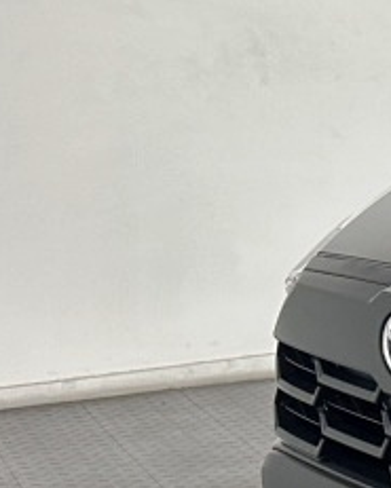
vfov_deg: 18.2
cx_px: 1076
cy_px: 420
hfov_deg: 11.1
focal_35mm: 104
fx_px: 1503
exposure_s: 1/60
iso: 320
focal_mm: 6.86
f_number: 1.78
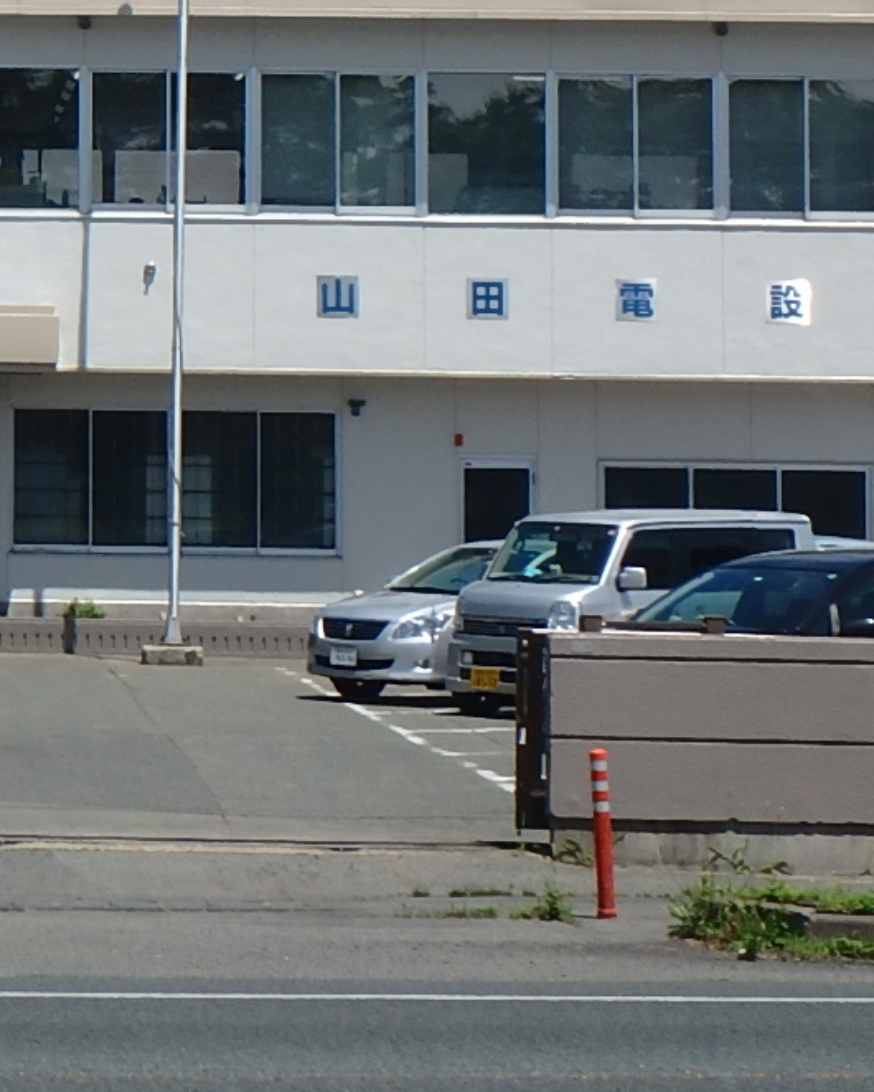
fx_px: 4848
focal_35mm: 150
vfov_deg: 12.8
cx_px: -396
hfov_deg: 10.0
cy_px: 206
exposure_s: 1/800
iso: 125
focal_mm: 9.4
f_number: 5.2
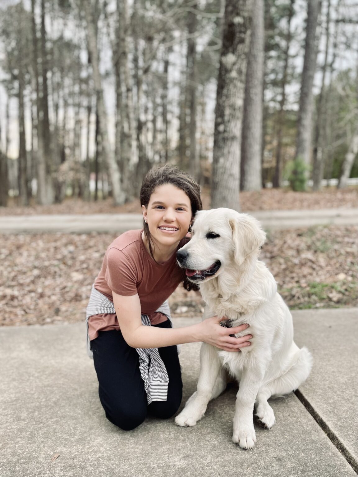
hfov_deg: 53.1
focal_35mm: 26
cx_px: 179
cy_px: 238
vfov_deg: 67.3
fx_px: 359
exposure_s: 1/121
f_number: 1.6
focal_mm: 4.2
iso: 80
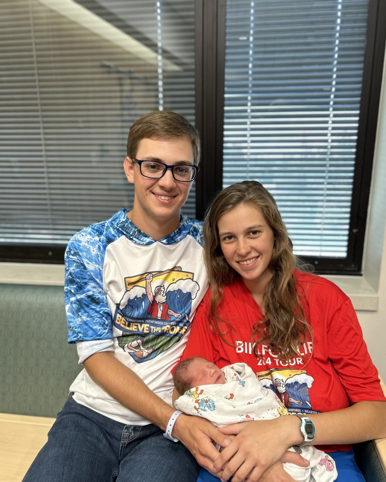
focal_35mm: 28
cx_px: 199
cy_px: 258
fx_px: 400
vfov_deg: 62.1
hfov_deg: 51.5
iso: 125
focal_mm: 5.7
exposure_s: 1/120
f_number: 1.5
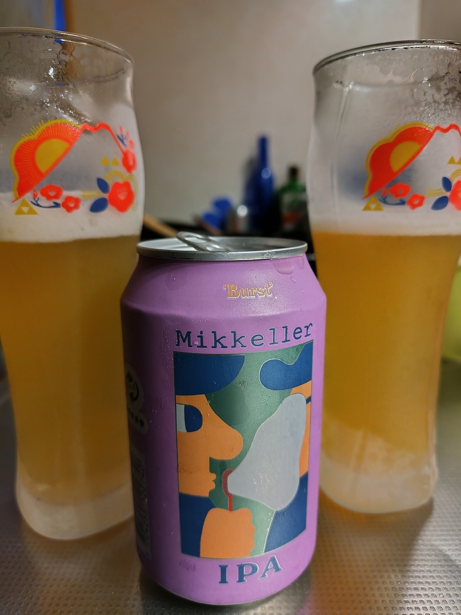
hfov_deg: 58.9
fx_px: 408
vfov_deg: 73.9
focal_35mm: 23
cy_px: 308
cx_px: 230
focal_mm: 5.5
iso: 1938
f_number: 1.9
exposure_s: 1/120
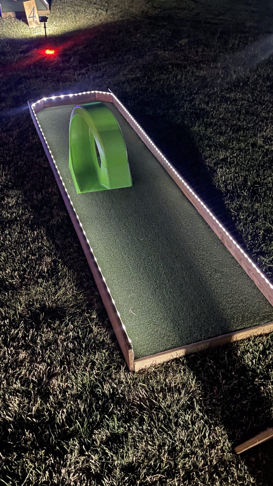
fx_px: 412
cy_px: 252
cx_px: 140
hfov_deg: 36.7
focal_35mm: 32
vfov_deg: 61.0
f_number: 1.6
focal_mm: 5.1
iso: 1600
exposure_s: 1/9
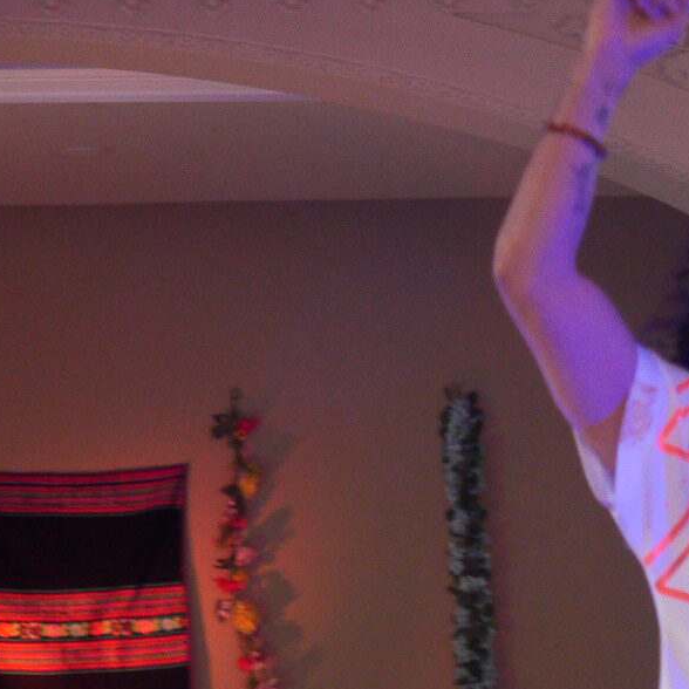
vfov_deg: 7.5
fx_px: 5202
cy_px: 875
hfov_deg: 7.5
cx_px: 810
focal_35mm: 231
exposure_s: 1/80
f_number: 2.8
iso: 1250
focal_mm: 40
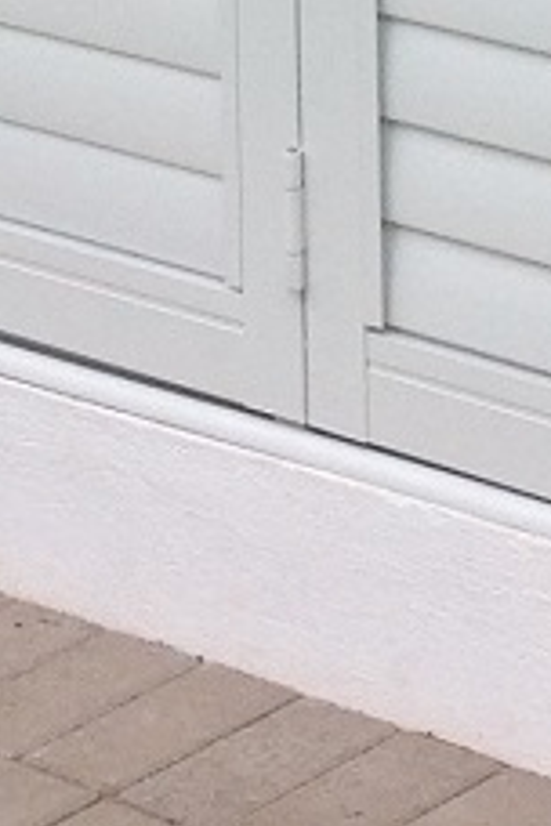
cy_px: -779
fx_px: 5050
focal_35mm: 220
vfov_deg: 8.9
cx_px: 993
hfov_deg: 6.1
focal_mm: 4.28
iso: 50
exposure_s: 1/687
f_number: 2.4
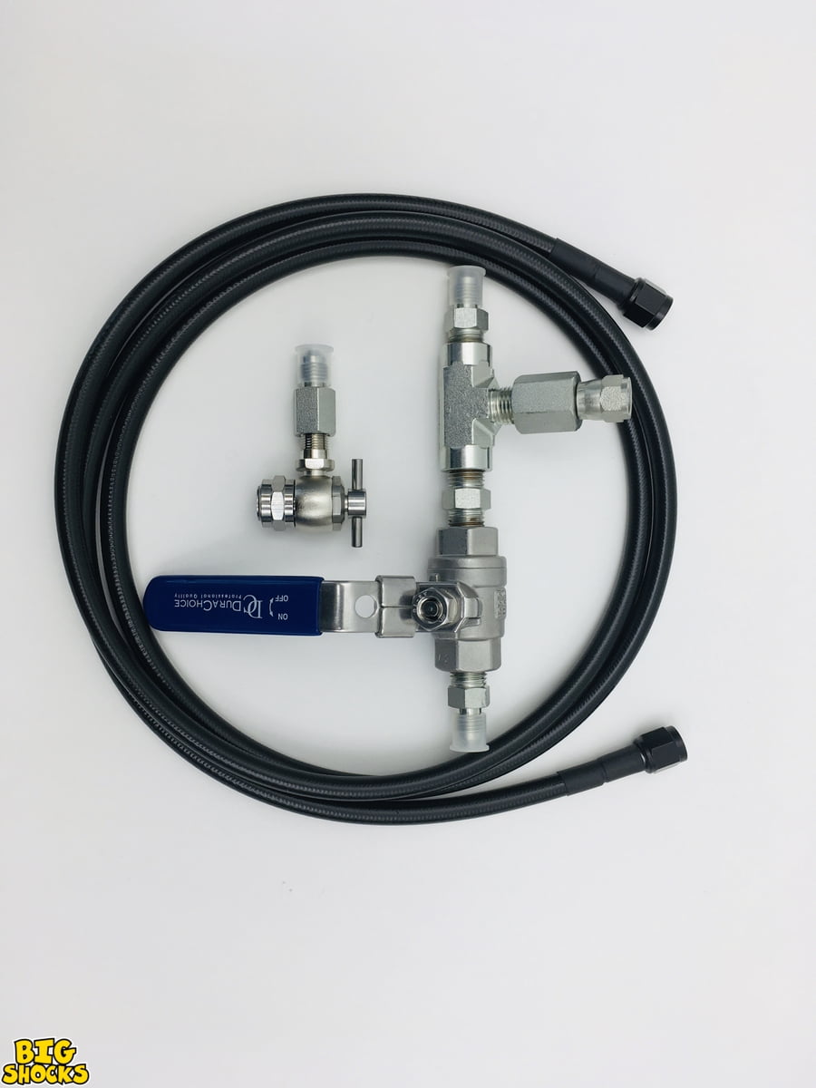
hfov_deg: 48.2
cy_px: 544
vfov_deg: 61.7
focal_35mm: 29
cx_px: 408
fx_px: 911
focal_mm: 4.15
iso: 25
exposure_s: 1/120
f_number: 2.2
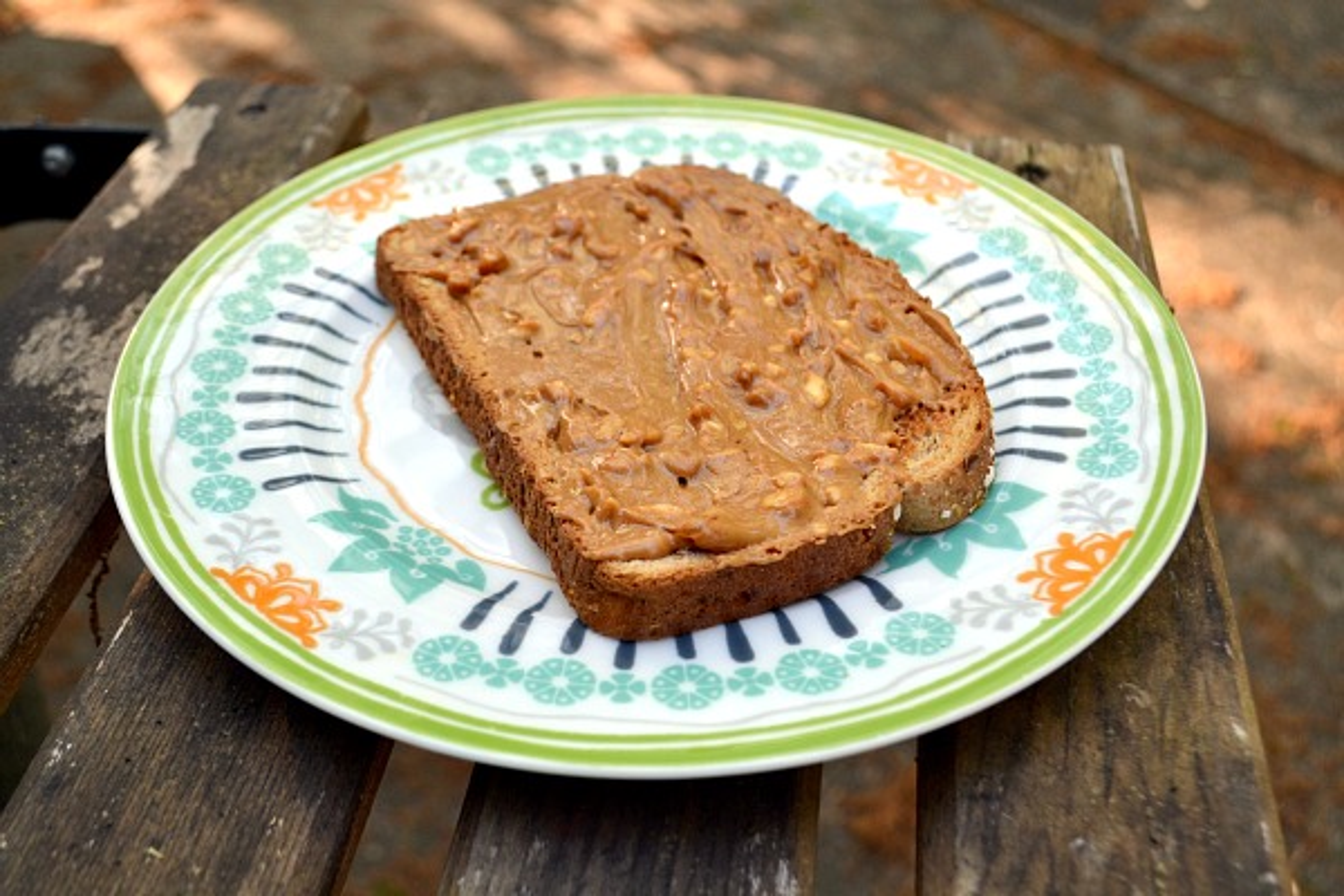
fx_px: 1344
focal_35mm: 36
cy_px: 448
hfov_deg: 53.1
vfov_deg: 36.9
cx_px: 672
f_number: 4.5
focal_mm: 24
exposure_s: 1/80
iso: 400
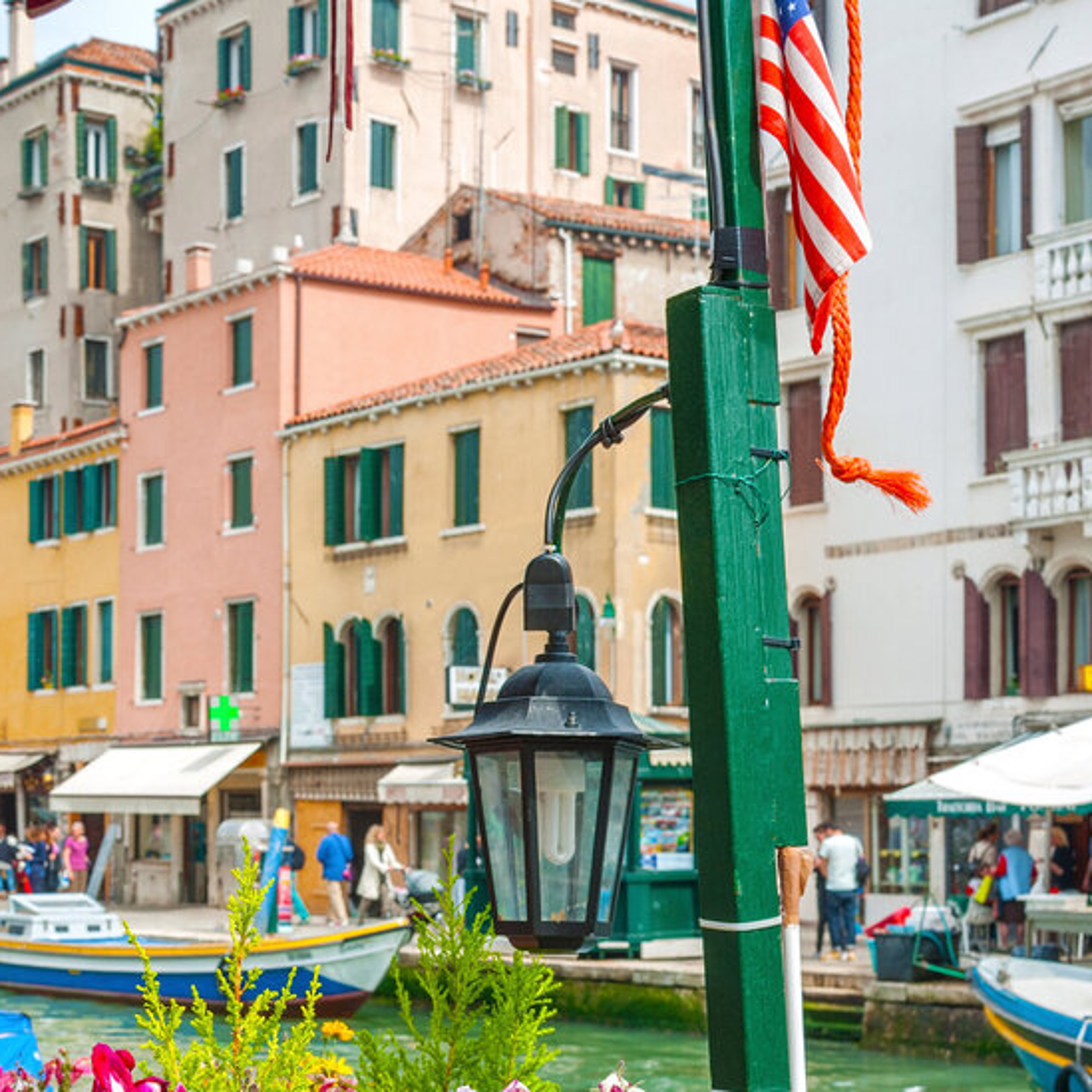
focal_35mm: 65
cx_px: 263
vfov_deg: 26.3
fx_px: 2320
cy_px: 740
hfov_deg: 26.1
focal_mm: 35
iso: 200
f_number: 11
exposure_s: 1/125
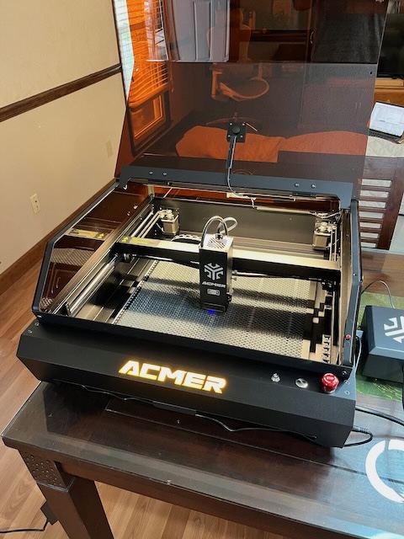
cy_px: 270
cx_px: 202
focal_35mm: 26
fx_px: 405
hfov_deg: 53.1
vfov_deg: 67.3
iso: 500
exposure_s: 1/40
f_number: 1.6
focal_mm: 5.1
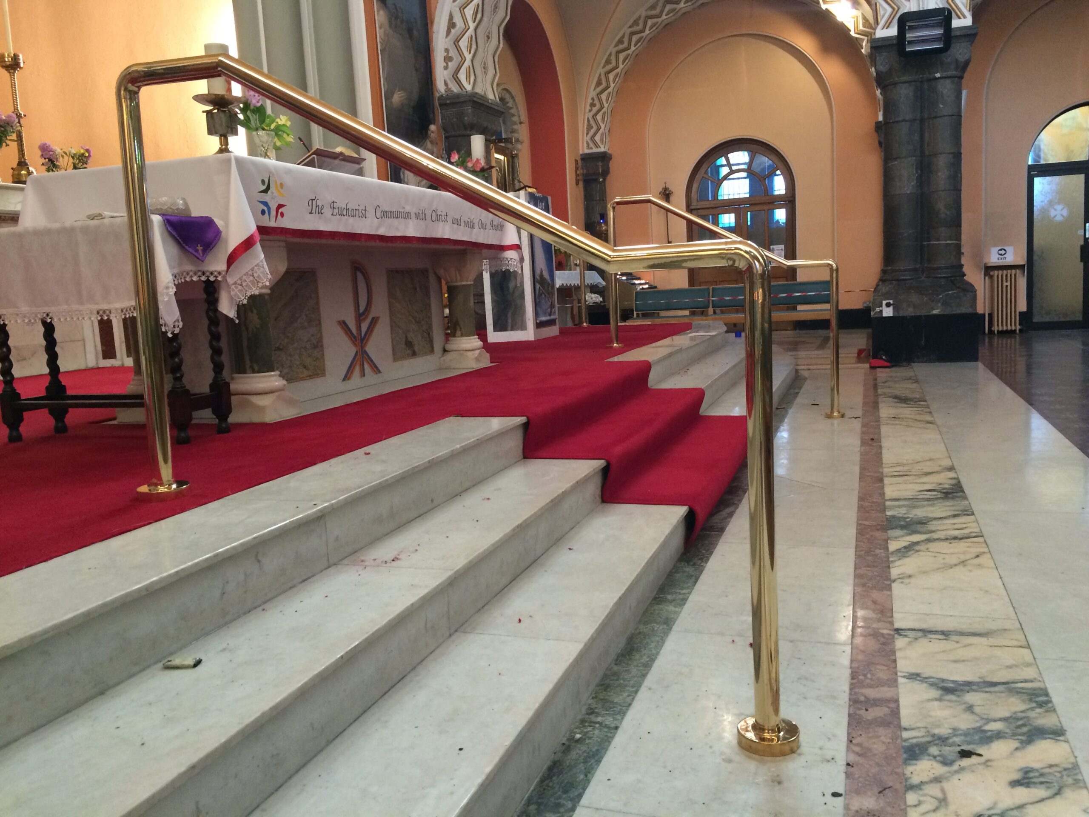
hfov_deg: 61.7
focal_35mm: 29
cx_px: 544
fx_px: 912
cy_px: 408
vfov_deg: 48.2
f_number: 2.2
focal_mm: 4.15
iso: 250
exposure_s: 1/33
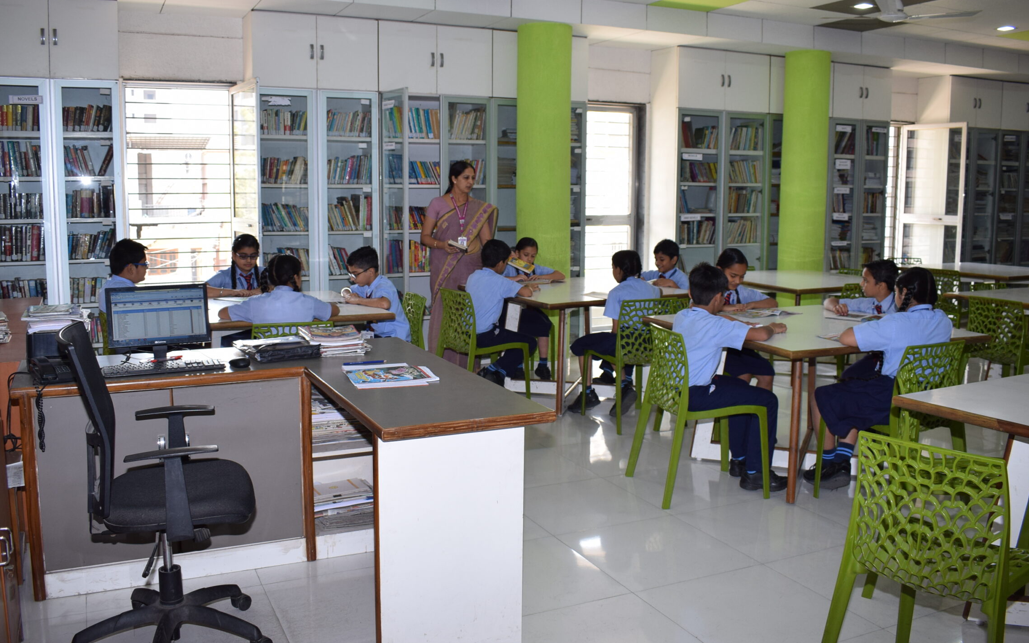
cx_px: 499
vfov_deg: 40.6
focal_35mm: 31
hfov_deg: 61.2
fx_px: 869
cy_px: 298
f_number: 4.5
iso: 400
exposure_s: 1/80
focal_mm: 18
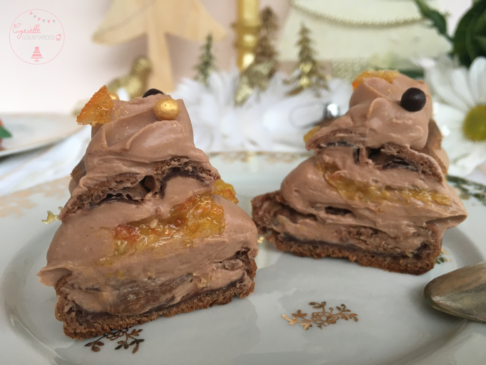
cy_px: 182
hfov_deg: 61.7
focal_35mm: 29
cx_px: 243
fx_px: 407
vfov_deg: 48.2
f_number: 2.2
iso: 50
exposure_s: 1/33
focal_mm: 4.15
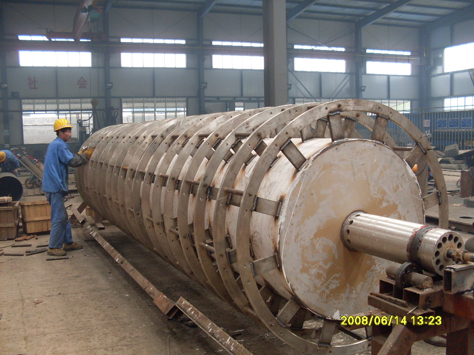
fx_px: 520
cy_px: 178
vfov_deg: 37.7
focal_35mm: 38
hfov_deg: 49.0
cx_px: 237
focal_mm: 6.3
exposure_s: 1/90
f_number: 2.8
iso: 100
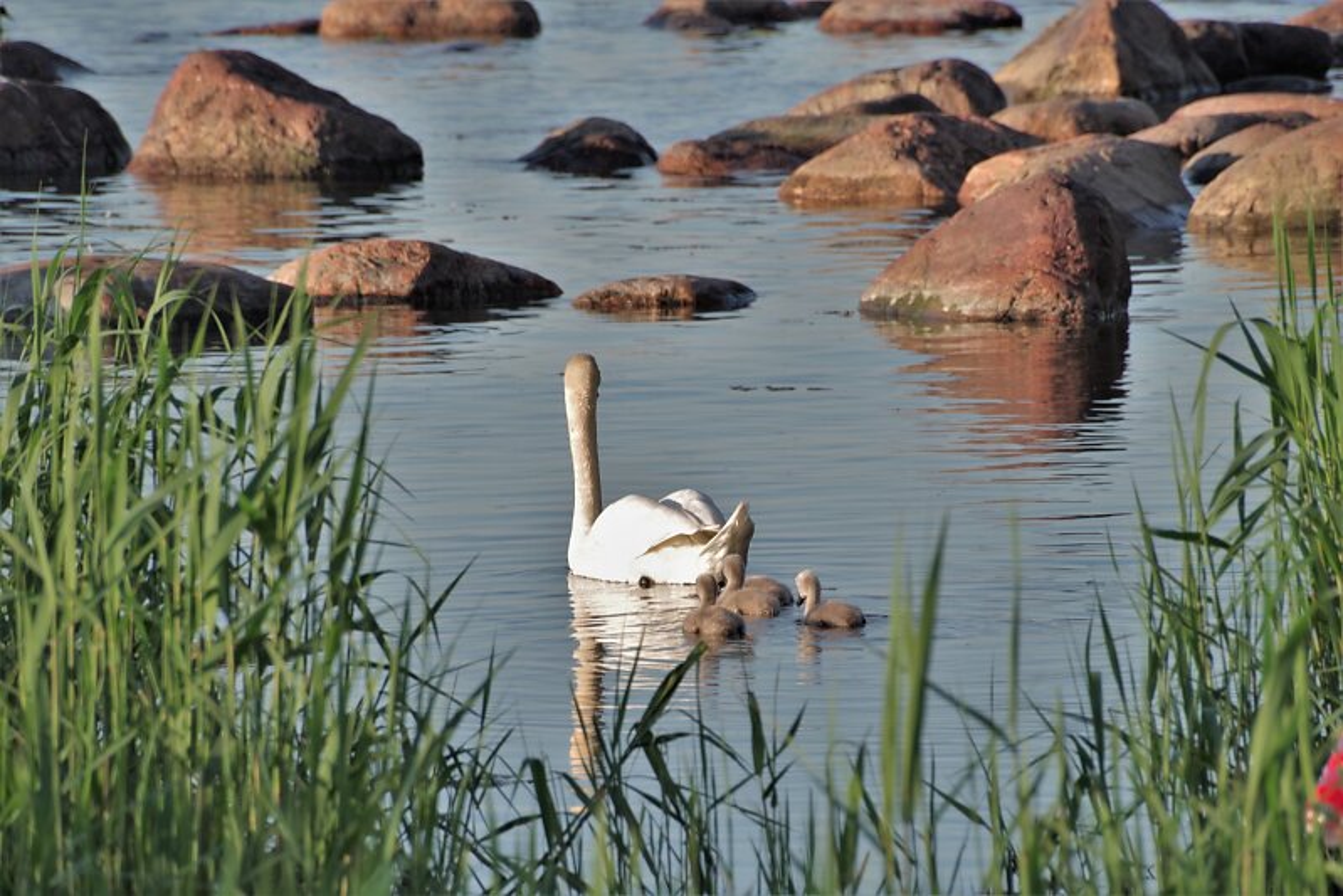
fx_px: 15110
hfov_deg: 5.1
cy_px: 448
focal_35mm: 405
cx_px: 672
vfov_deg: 3.4
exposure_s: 1/80
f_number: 10
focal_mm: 270
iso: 100
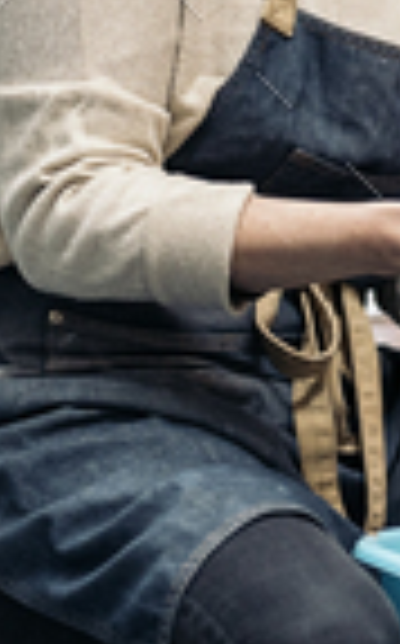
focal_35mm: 147
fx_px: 2572
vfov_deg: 14.2
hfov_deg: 8.5
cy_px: 119
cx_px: 746
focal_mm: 35
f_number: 1.8
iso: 1250
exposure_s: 1/160
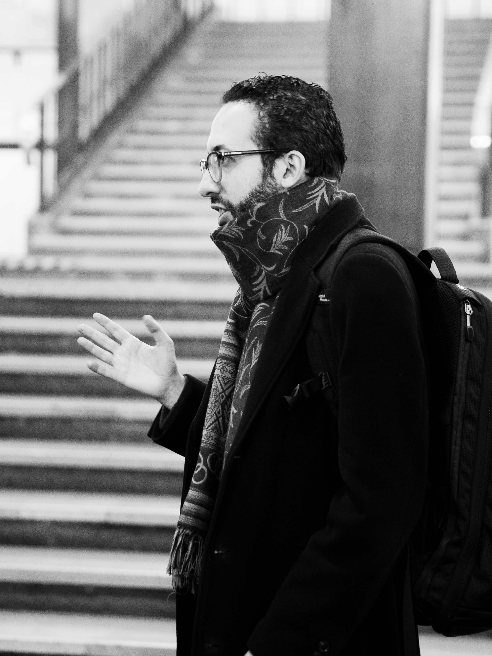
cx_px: 246
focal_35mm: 90
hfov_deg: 16.4
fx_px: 1706
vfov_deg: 21.8
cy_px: 328
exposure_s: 1/50
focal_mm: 45
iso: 1600
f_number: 1.8
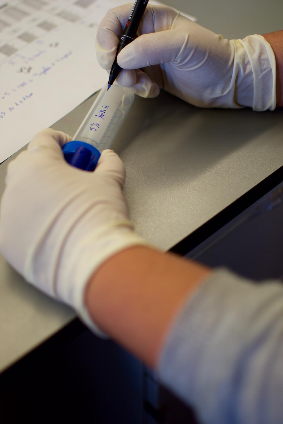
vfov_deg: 37.9
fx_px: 619
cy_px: 212
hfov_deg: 25.8
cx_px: 142
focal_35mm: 52
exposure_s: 1/100
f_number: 1.8
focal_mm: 35
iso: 100
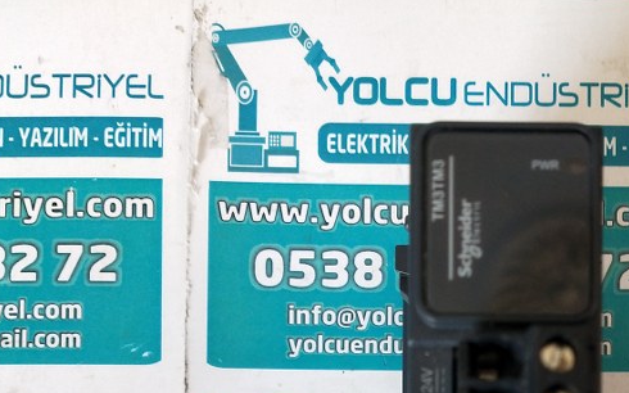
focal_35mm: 51
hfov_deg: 38.2
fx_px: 874
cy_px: 488
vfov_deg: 23.0
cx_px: 499
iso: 64
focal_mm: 3.99
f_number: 1.7
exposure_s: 1/50
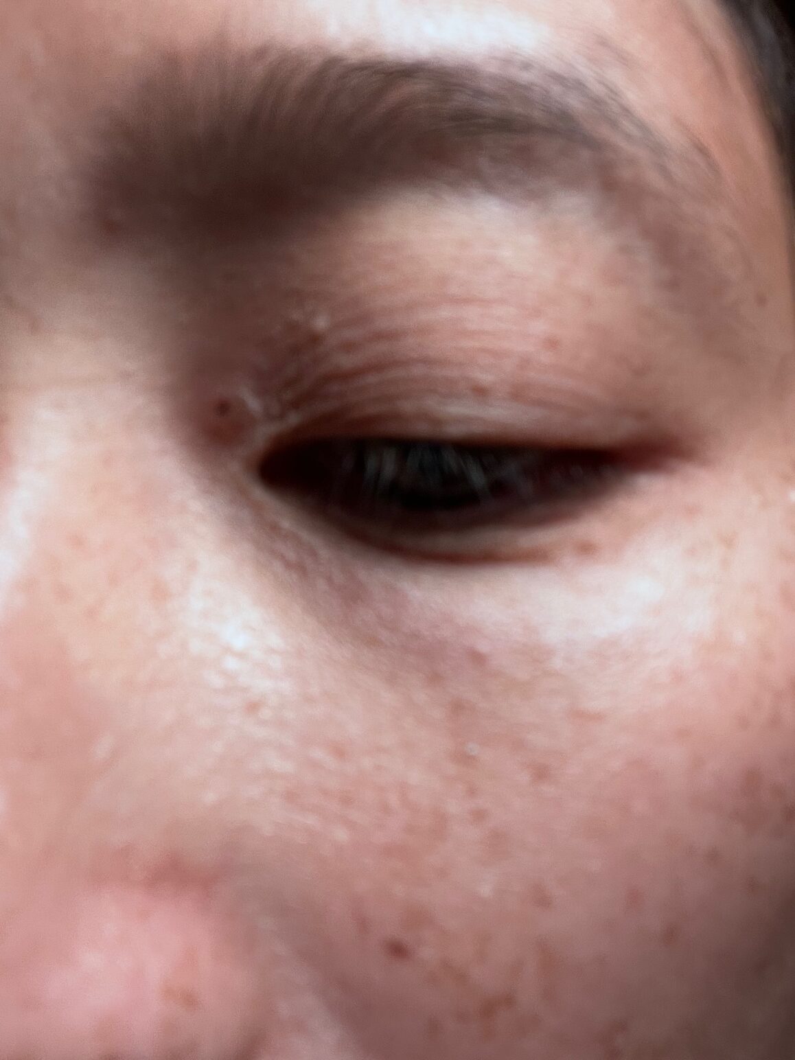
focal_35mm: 30
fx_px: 919
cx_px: 398
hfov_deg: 46.8
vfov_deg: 60.0
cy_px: 530
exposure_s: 1/60
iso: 80
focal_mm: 2.71
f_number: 2.2
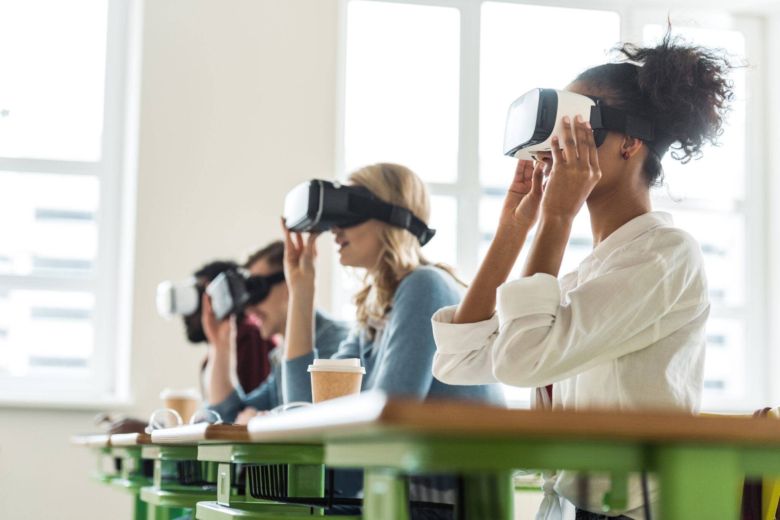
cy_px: 260
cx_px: 390
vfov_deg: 17.1
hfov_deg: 25.4
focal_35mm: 80
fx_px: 1734
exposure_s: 1/200
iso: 640
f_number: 3.2
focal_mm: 80
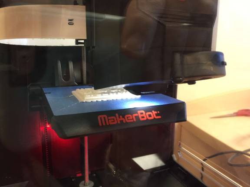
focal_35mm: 29
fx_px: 209
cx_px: 125
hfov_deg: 61.7
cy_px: 94
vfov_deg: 48.2
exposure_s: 1/30
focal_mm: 4.15
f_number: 2.2
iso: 200
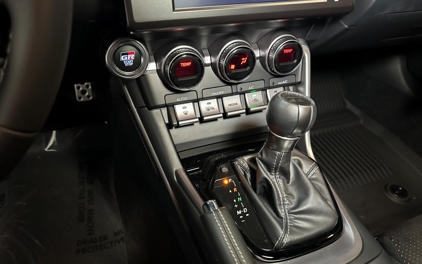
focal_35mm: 26
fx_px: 299
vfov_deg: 47.4
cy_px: 156
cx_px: 210
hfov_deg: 70.4
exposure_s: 1/30
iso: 800
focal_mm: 6.86
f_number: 1.78
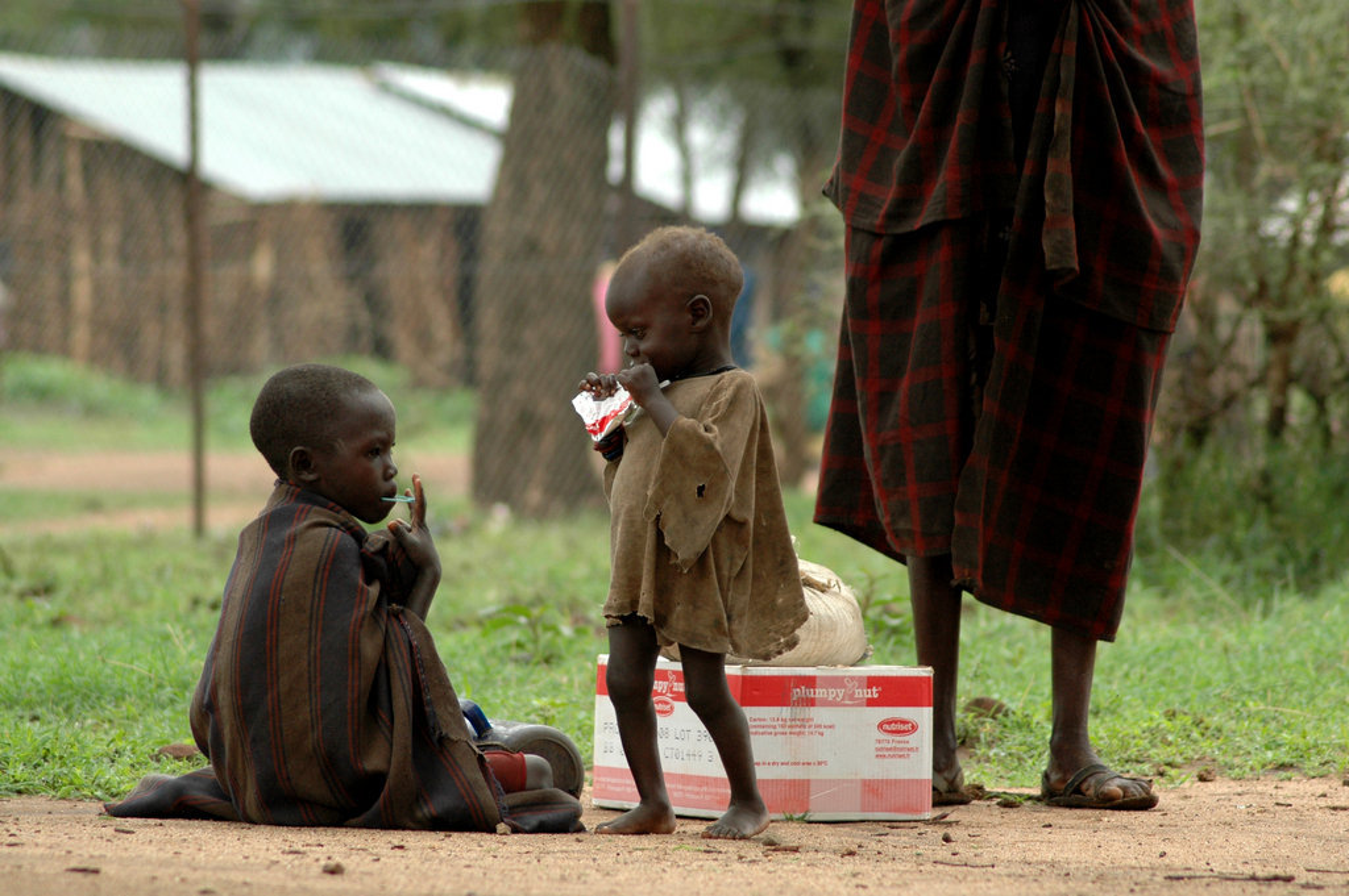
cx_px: 674
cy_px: 448
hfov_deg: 8.1
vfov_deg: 5.4
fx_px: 9547
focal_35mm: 255
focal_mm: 170
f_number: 5.6
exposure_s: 1/500
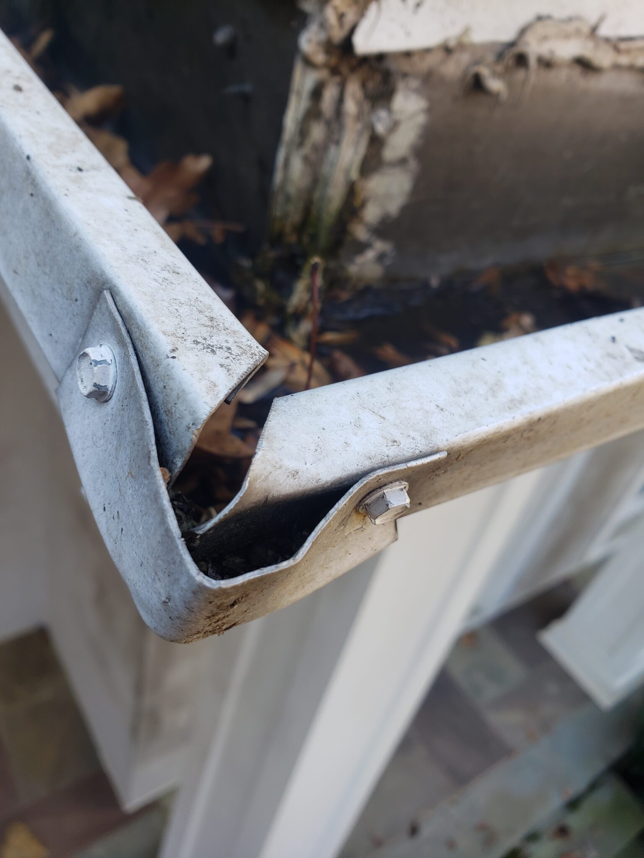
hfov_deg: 53.1
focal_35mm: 26
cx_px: 322
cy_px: 429
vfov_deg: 67.3
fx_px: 645
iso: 64
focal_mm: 4.3
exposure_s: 1/120
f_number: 2.4
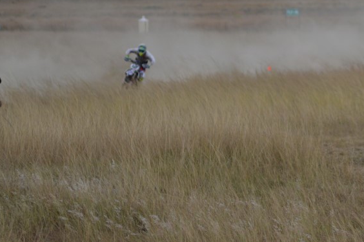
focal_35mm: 461
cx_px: 350
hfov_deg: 4.5
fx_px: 4657
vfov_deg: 3.0
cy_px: 65
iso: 400
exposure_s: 1/1000
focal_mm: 150
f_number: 4.5
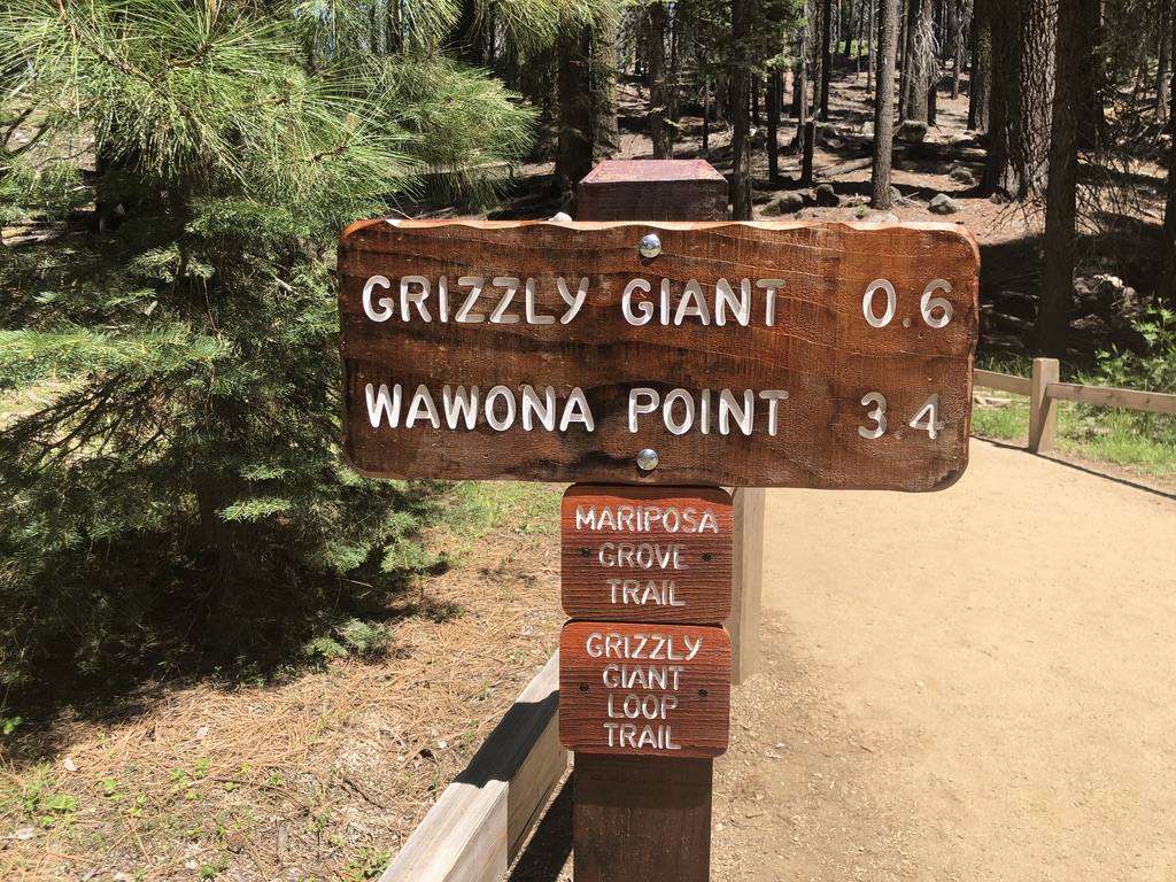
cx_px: 588
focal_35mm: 28
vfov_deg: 49.7
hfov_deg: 63.4
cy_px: 441
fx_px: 951
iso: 20
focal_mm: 4
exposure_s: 1/979
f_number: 1.8
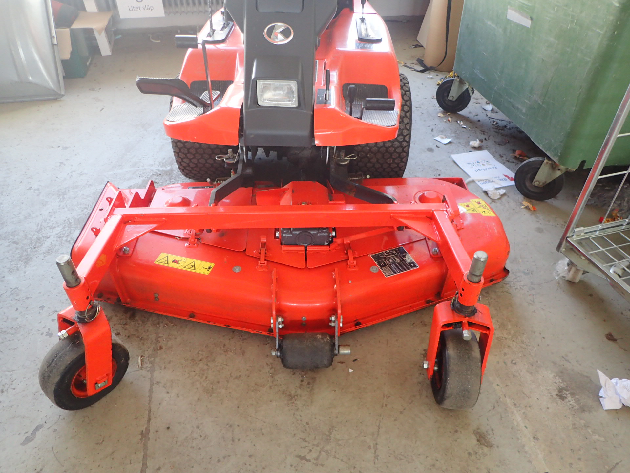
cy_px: 236
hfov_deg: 69.4
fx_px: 455
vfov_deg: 54.9
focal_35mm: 25
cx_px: 315
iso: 200
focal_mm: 4.5
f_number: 2
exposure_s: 1/50
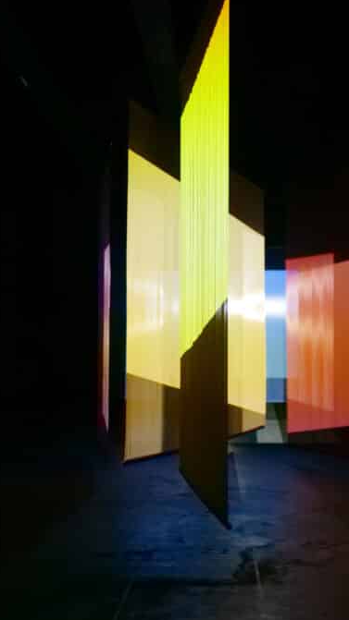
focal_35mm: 56
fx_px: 922
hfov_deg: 21.4
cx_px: 201
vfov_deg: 37.2
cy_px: 313
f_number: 1.8
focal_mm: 35
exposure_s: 1/2000
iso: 6400
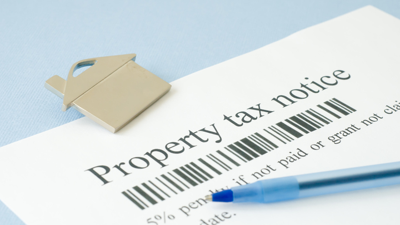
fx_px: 838
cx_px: 200
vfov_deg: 15.3
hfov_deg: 26.8
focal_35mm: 79
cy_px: 120
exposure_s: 1/40
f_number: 8
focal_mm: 50
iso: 200
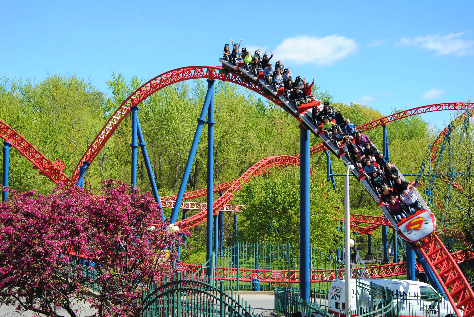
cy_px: 158
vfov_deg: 22.7
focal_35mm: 60
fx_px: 791
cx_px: 237
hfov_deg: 33.4
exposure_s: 1/200
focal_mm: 40
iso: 100
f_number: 7.1
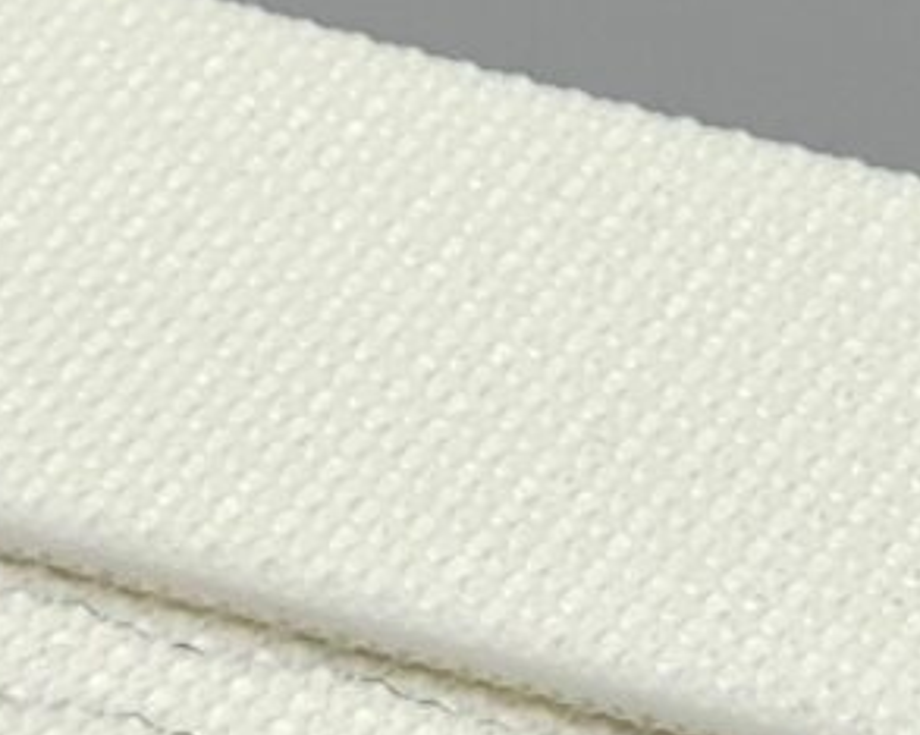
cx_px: 807
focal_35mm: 133
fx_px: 3619
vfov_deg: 11.6
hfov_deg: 14.4
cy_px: 418
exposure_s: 1/123
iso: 16
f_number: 2.4
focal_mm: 6
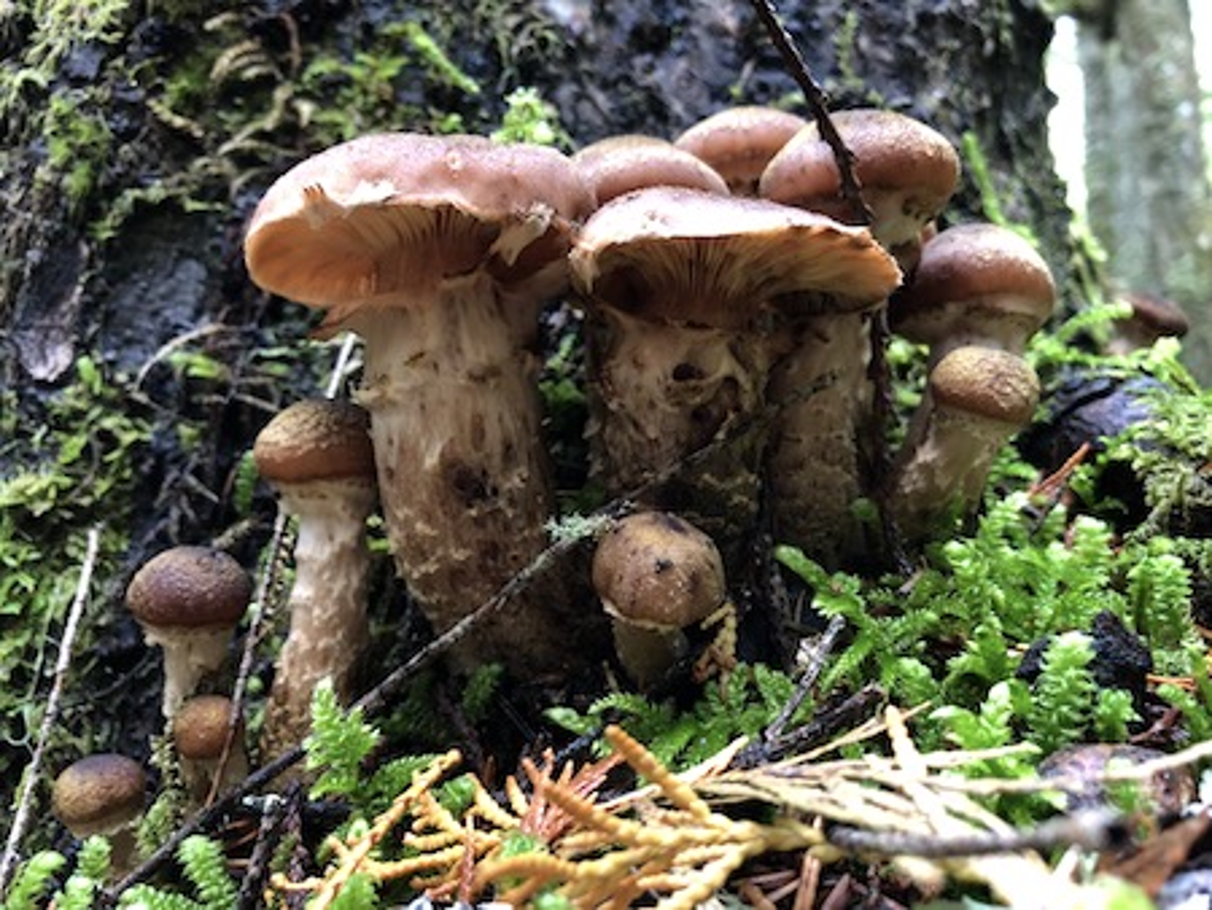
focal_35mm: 28
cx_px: 606
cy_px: 455
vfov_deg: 49.8
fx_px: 981
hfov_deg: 63.4
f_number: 1.8
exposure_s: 1/15
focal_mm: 3.99
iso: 80
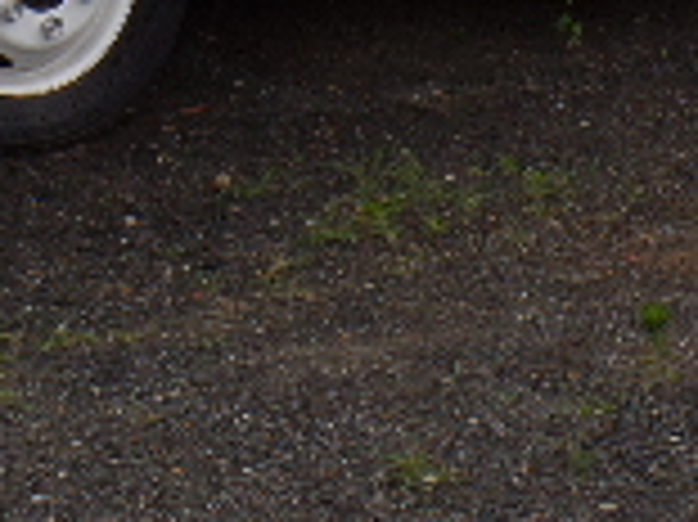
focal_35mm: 132
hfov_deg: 15.0
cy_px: -459
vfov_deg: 10.5
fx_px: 2660
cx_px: 365
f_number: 4.8
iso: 80
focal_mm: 5.8
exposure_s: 1/120
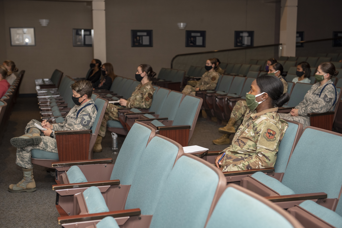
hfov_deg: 36.2
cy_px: 114
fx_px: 523
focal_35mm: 55
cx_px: 171
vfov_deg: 24.6
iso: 1250
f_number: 4
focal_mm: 55
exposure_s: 1/200
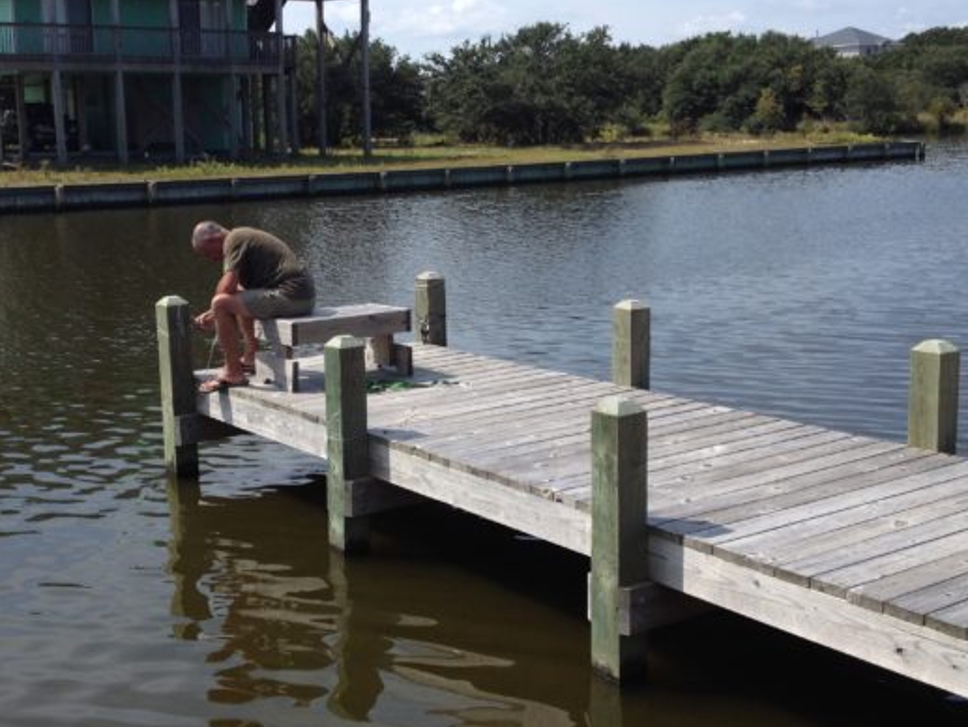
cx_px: 414
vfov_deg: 28.0
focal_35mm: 52
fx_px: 1454
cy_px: 352
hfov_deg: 36.7
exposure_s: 1/1493
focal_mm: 4.28
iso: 50
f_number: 2.4
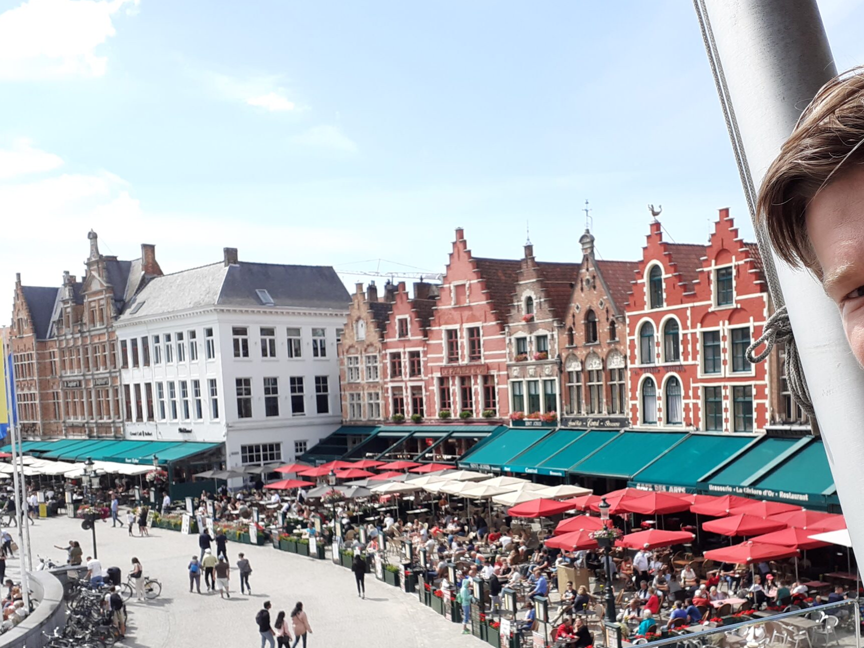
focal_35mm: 40
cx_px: 536
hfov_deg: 46.4
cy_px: 454
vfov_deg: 35.4
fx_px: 998
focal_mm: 3.6
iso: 40
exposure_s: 1/962
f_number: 1.9
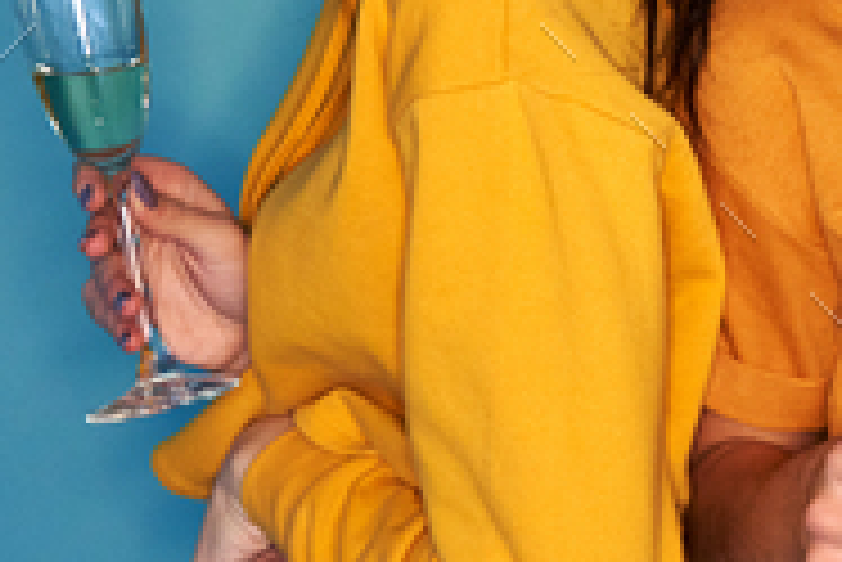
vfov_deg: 13.0
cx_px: 941
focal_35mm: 104
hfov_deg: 18.8
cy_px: -20
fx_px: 2434
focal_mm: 33
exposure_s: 1/160
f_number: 4
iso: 2500
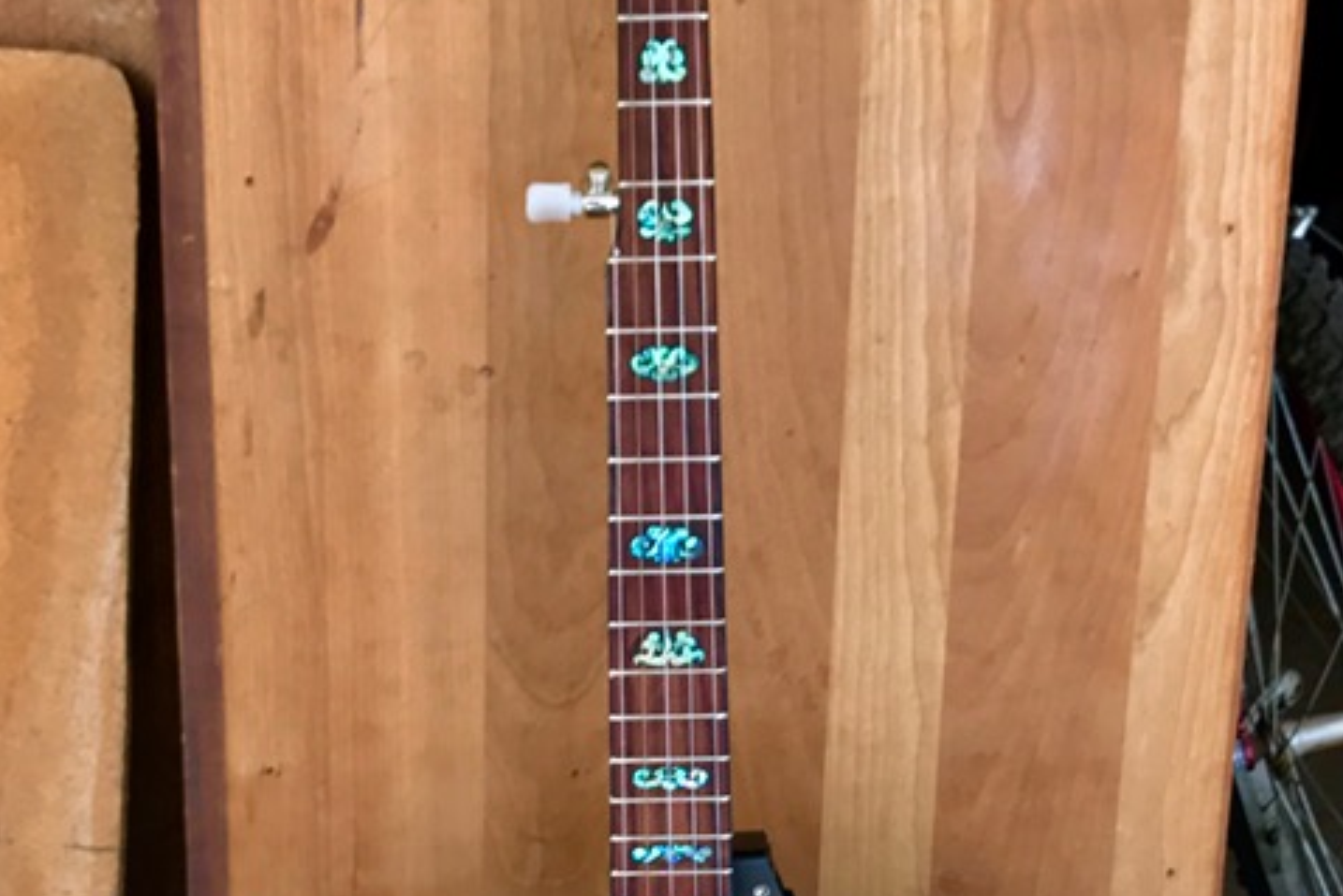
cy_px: 441
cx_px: 672
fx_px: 1455
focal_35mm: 39
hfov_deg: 49.5
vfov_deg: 34.2
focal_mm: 3.99
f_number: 1.8
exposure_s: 1/120
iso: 25
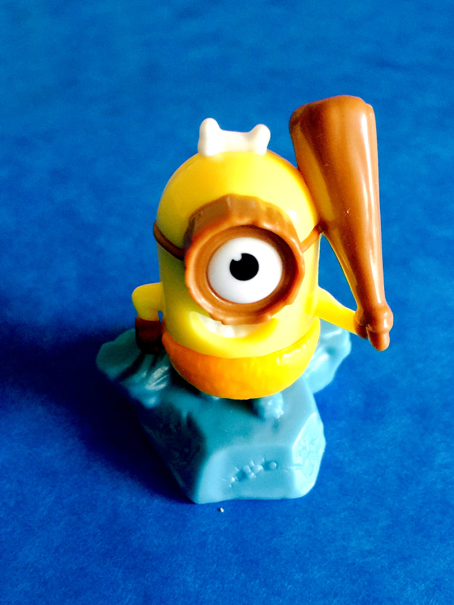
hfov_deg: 35.9
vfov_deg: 46.4
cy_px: 379
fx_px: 699
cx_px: 256
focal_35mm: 40
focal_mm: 4.15
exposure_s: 1/10
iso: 100
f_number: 2.2
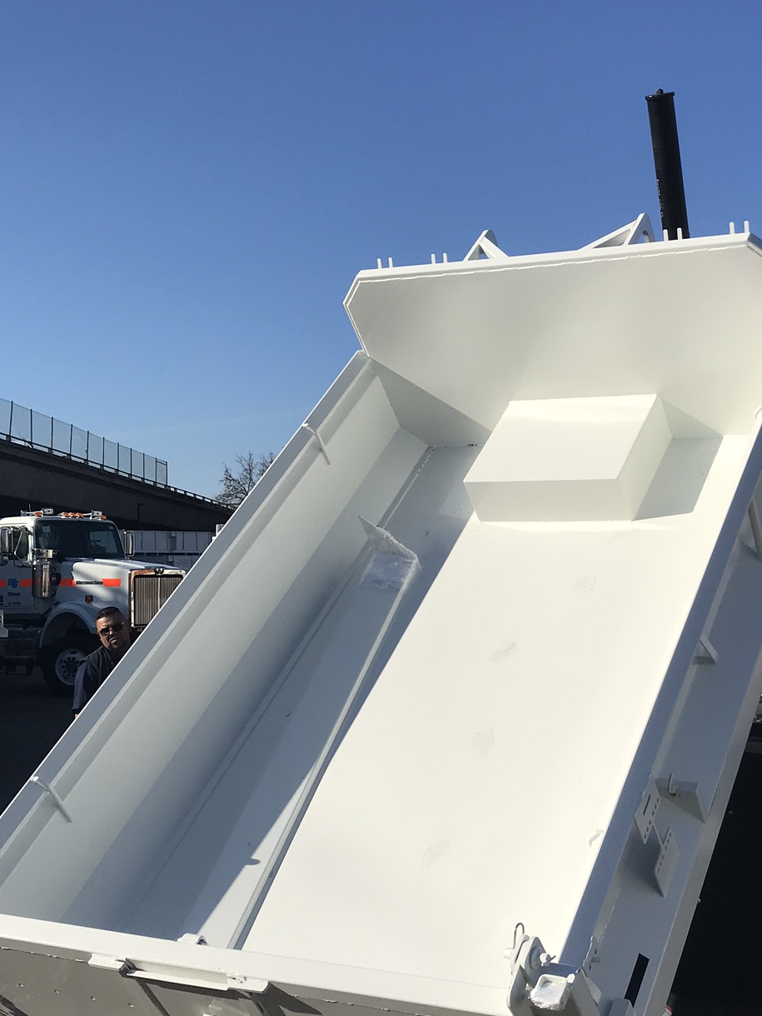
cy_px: 574
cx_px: 539
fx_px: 1379
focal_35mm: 47
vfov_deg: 40.4
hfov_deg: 30.5
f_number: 1.8
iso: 20
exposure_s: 1/4566
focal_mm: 3.99
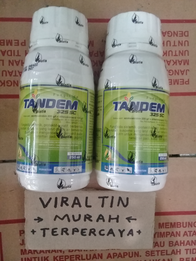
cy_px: 130
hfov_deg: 45.4
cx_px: 98
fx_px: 234
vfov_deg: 58.4
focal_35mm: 31
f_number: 2.2
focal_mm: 3.3
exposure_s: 1/17
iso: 500
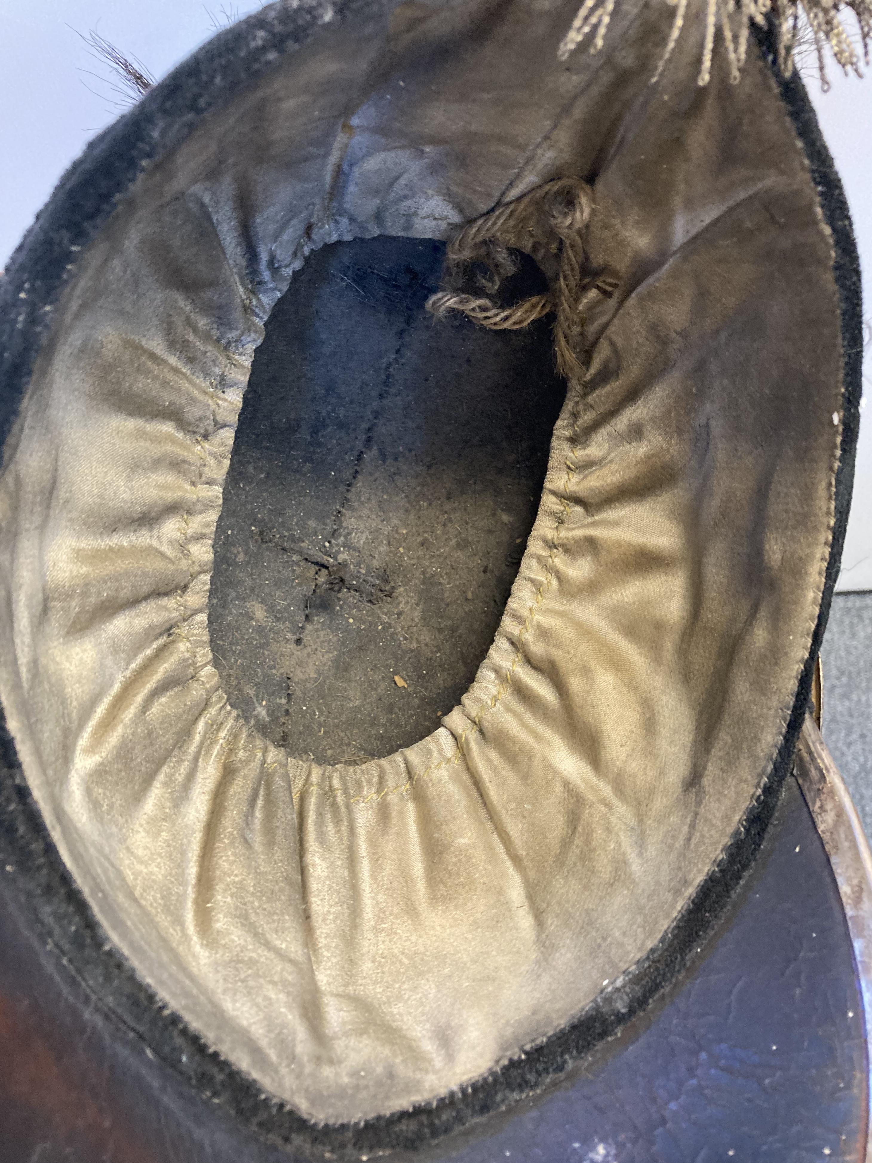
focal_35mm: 29
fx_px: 974
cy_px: 598
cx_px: 442
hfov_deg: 48.2
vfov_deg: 61.6
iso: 320
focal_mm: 3.99
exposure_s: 1/50
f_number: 1.8
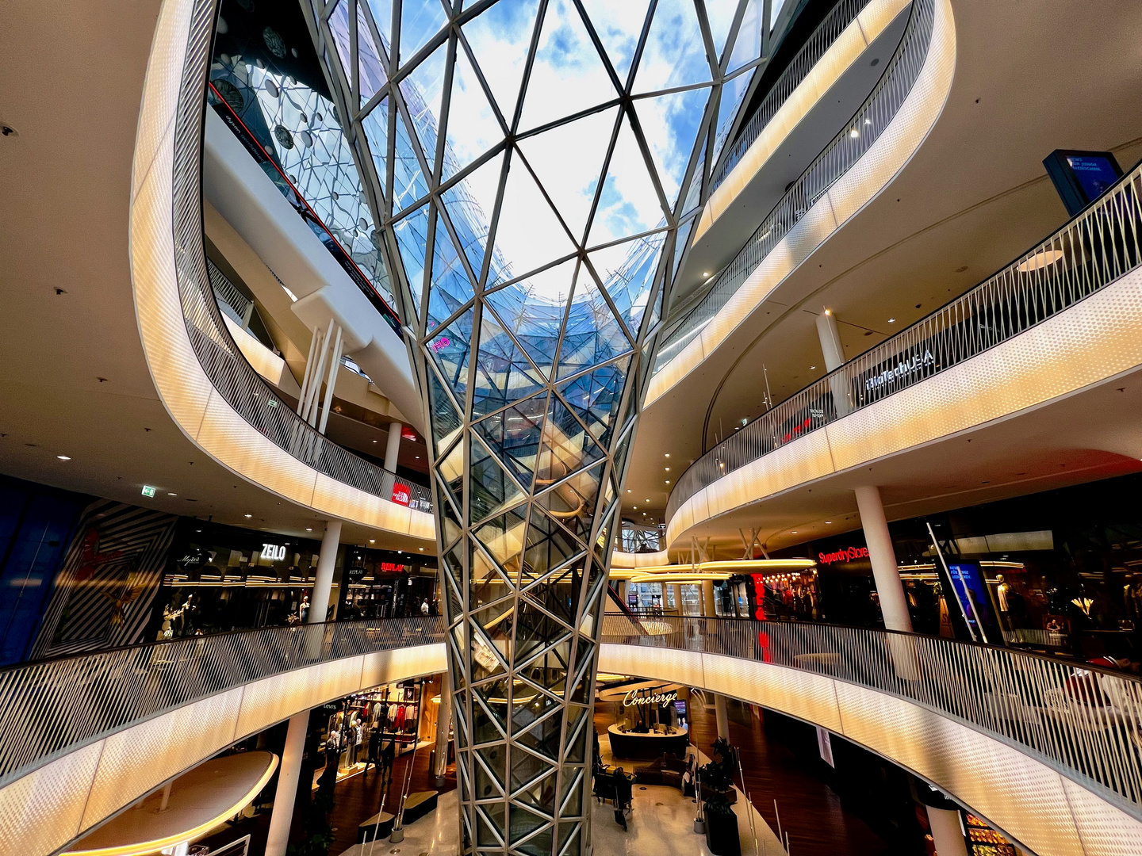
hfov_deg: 106.2
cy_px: 428
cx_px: 571
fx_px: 429
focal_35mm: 13
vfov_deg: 89.9
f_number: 1.8
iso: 64
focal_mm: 1.57
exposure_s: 1/125
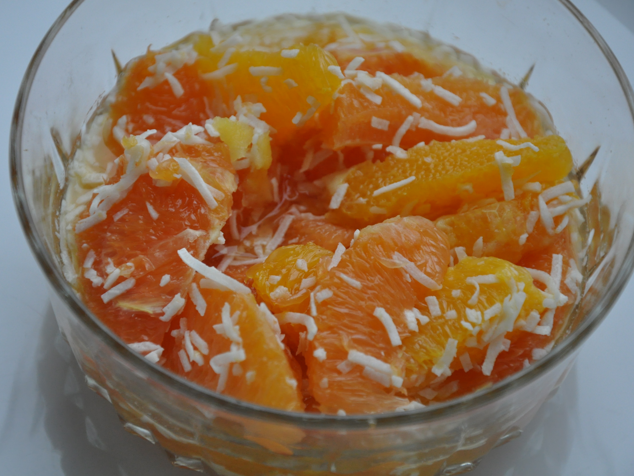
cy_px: 239
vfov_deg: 10.1
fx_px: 2692
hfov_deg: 13.4
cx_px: 298
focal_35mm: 147
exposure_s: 1/125
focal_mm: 90
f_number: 5.6
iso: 1100
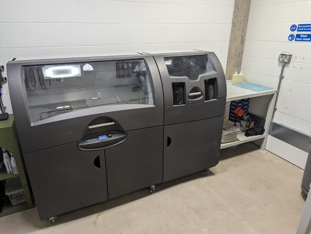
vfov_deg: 56.9
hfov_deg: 71.5
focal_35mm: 24
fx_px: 216
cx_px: 156
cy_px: 117
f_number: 1.85
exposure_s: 1/50
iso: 76
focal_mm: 6.81
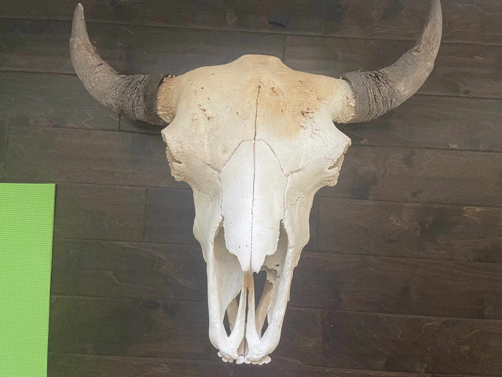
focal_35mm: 26
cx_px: 251
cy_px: 188
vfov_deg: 53.1
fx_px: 377
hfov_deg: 67.3
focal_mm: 4.2
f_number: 1.6
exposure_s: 1/60
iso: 400
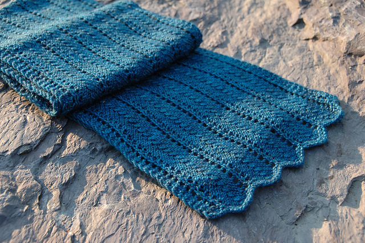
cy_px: 122
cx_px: 182
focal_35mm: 66
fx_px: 669
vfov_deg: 20.6
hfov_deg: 30.5
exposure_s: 1/160
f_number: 6.3
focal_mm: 44
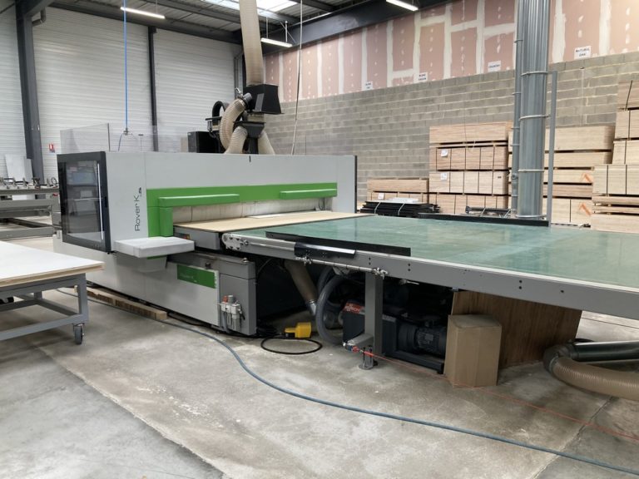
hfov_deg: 63.4
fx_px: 517
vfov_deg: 49.7
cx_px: 320
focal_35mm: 28
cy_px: 240
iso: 80
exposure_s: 1/100
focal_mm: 3.99
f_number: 1.8
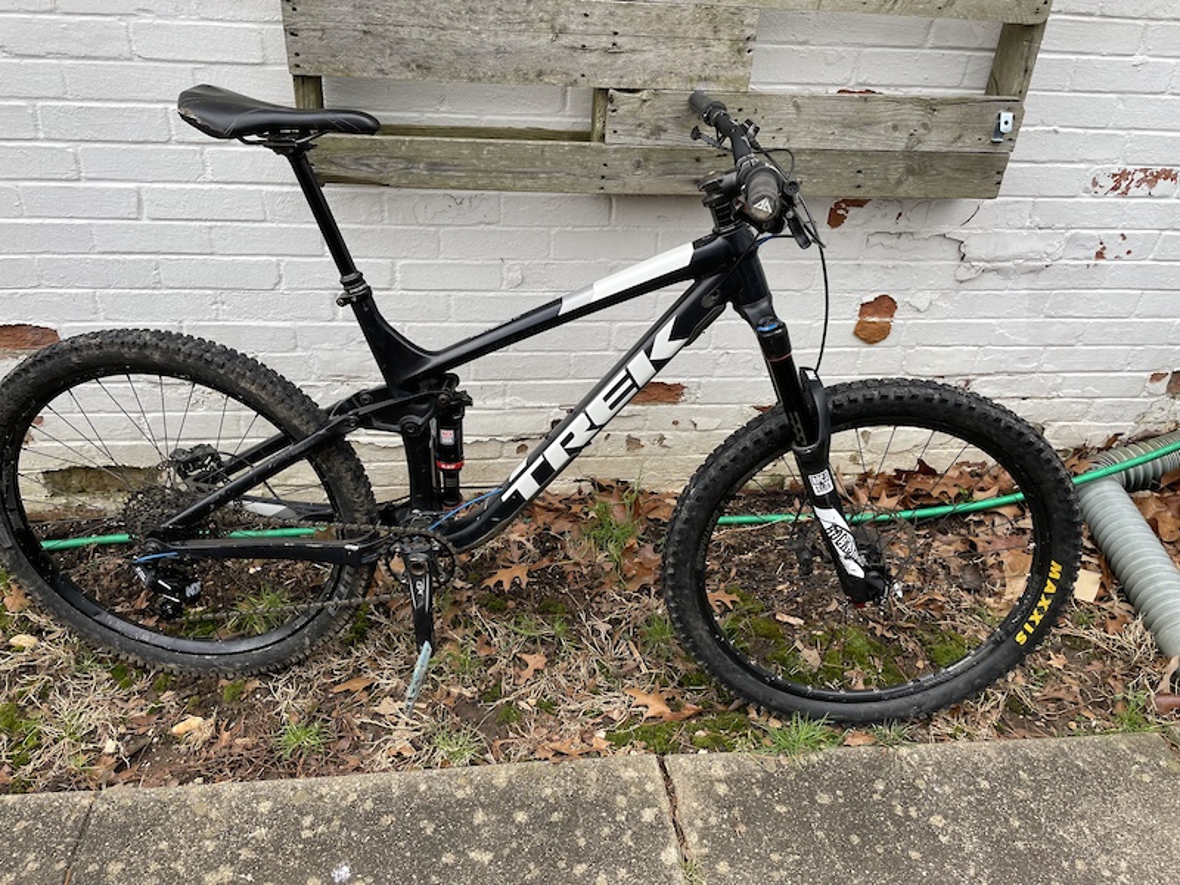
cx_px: 590
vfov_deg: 53.1
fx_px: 886
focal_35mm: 26
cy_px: 442
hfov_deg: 67.3
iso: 40
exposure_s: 1/121
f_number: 1.6
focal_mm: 4.2
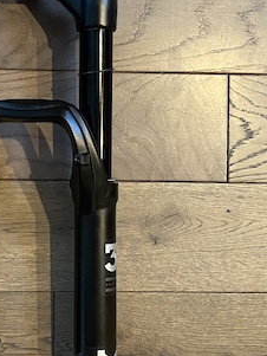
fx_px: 709
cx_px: 37
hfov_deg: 21.0
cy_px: 168
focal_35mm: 69
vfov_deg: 28.1
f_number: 1.8
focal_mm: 4.25
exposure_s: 1/40
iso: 320
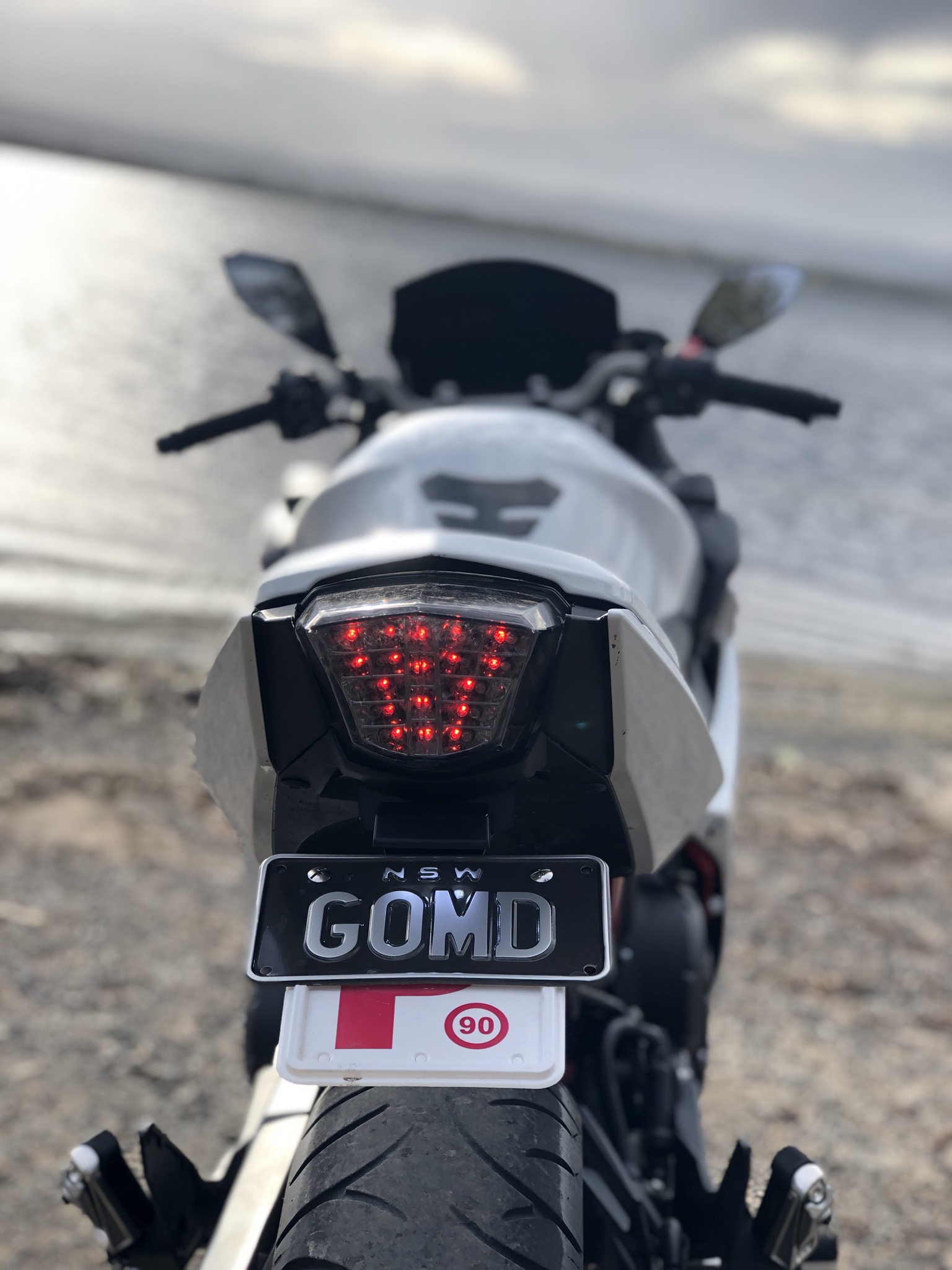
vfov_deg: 33.8
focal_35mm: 57
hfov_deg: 25.7
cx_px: 476
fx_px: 2090
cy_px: 635
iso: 20
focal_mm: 6.6
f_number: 2.8
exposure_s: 1/124
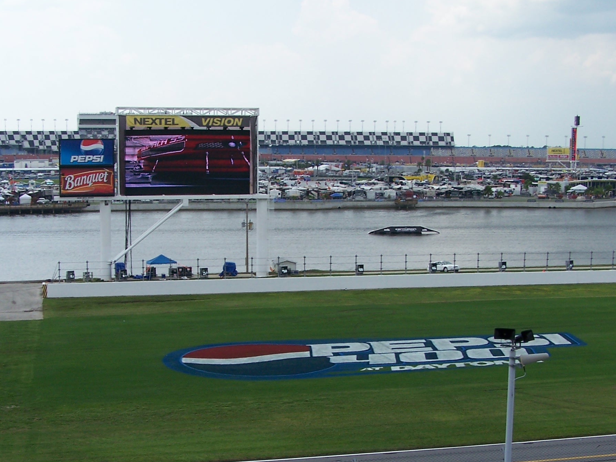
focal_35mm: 55
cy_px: 271
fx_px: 979
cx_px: 279
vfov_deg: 26.5
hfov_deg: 34.9
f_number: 4
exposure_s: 1/640
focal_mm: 6.3
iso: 80
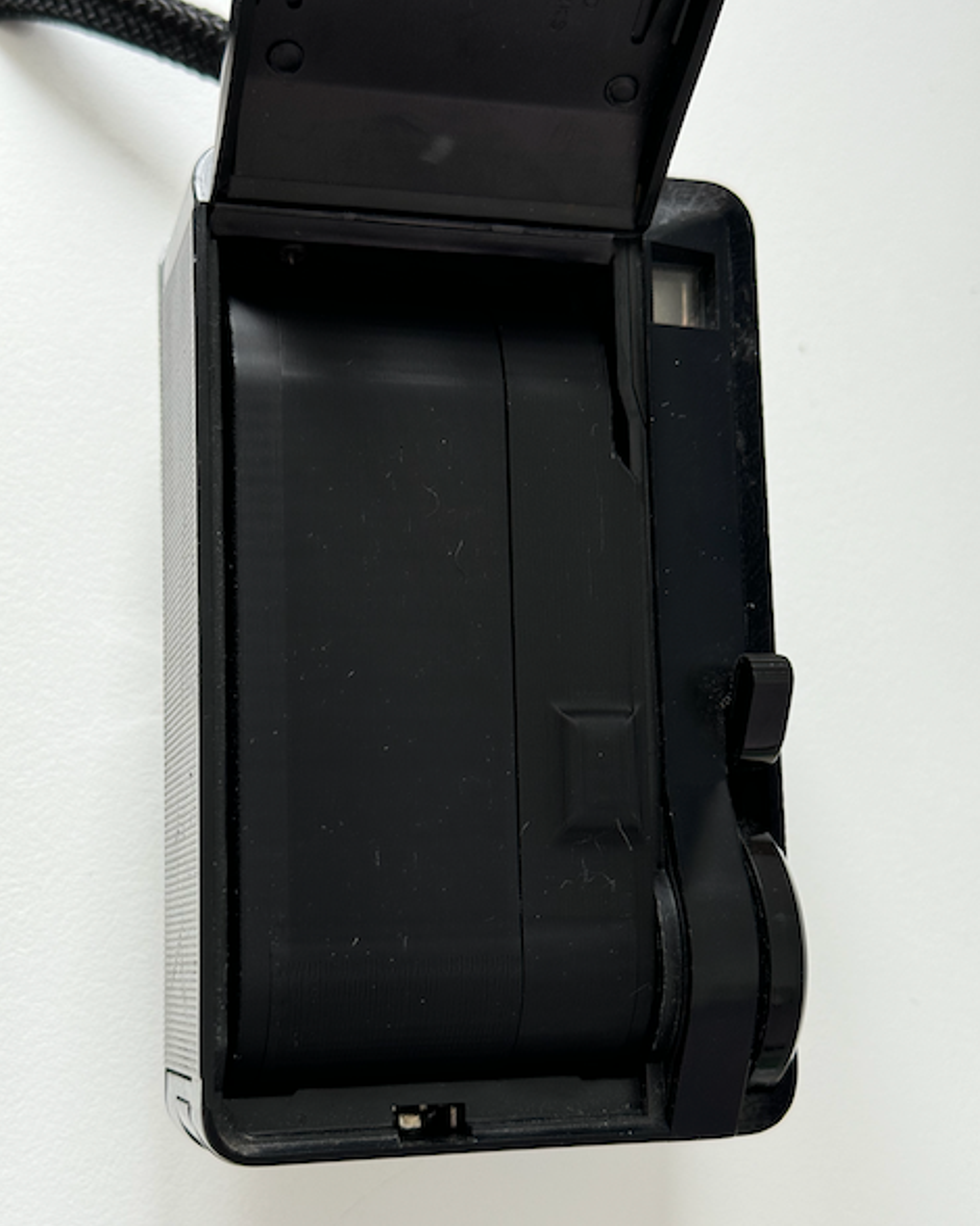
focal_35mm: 51
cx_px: 490
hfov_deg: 29.7
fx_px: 1850
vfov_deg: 36.6
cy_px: 665
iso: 100
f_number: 1.78
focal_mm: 6.76
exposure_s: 1/61
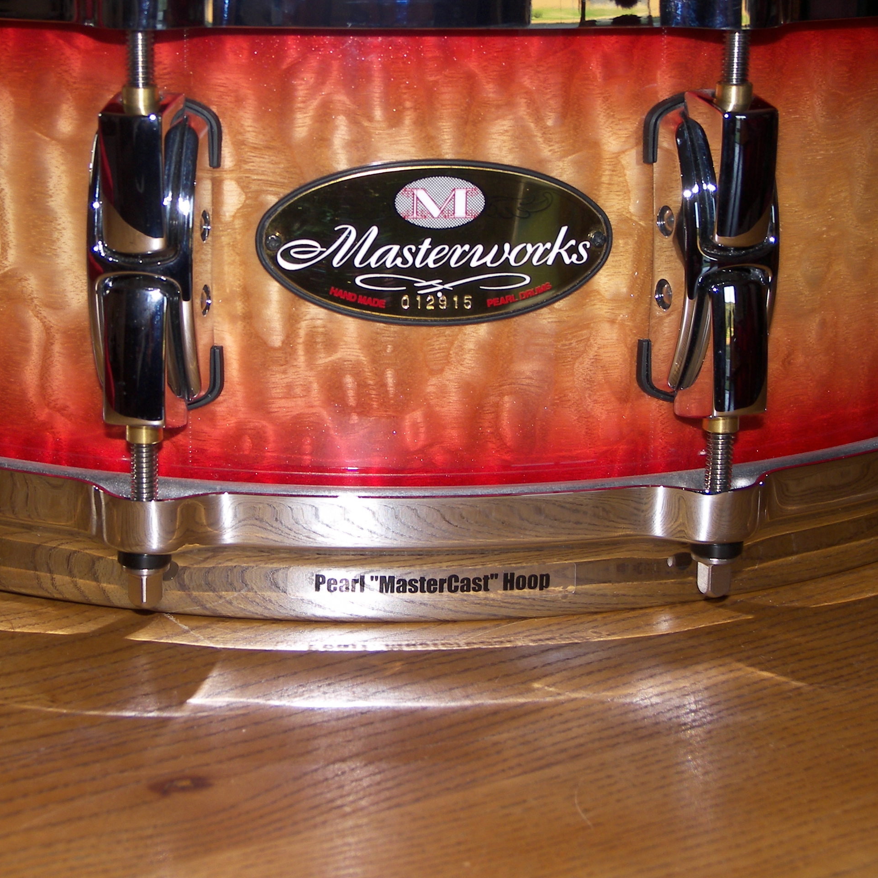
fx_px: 2410
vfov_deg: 20.6
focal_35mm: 84
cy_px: 330
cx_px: 347
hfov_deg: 20.6
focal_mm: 11.8
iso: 50
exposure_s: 1/40
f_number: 3.6
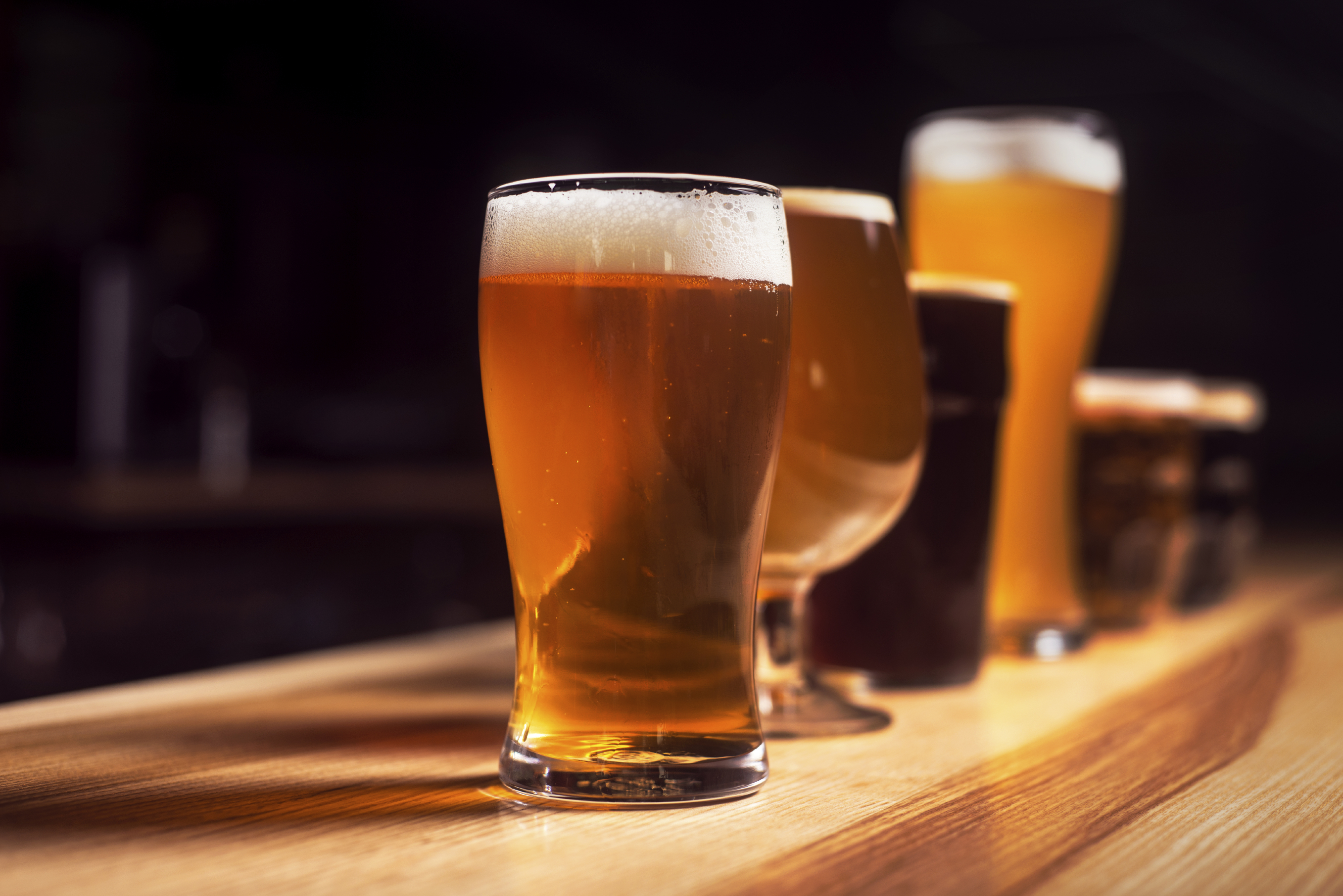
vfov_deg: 27.0
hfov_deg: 39.6
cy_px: 448
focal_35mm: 50
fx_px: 1866
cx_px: 672
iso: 100
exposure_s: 1/160
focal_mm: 50
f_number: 2.8
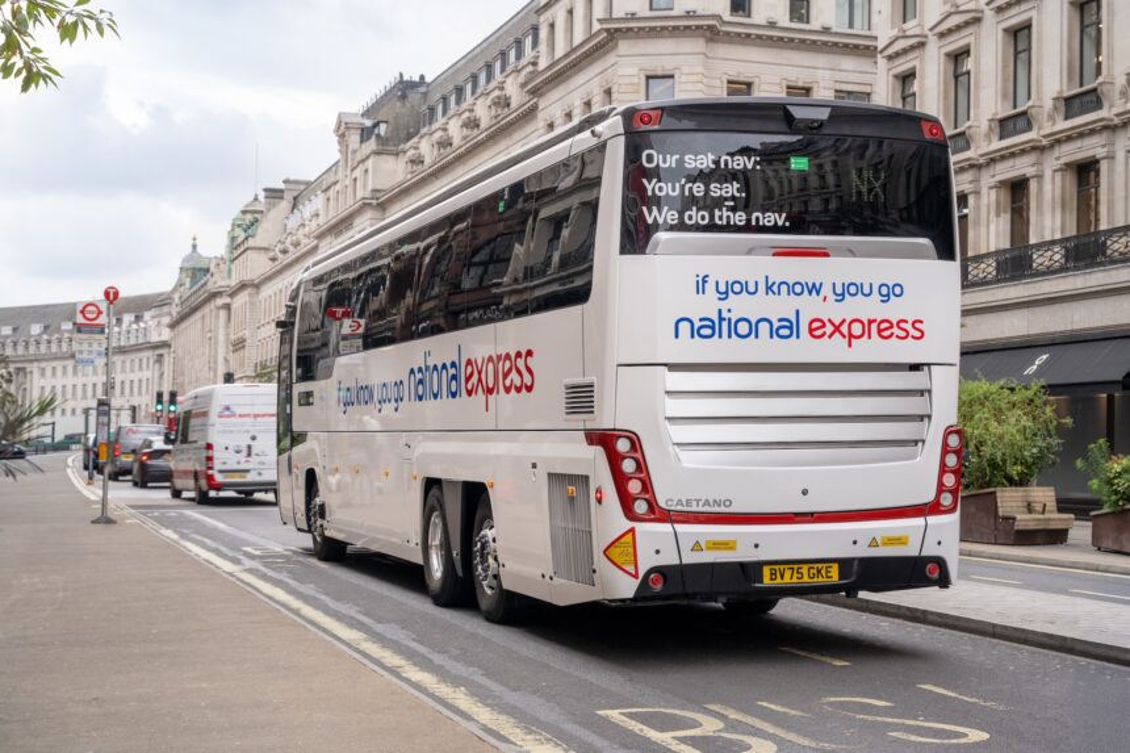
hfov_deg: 35.6
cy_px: 376
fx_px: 1757
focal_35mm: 56
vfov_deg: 24.2
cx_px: 565
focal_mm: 56
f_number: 6.3
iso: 400
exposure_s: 1/200
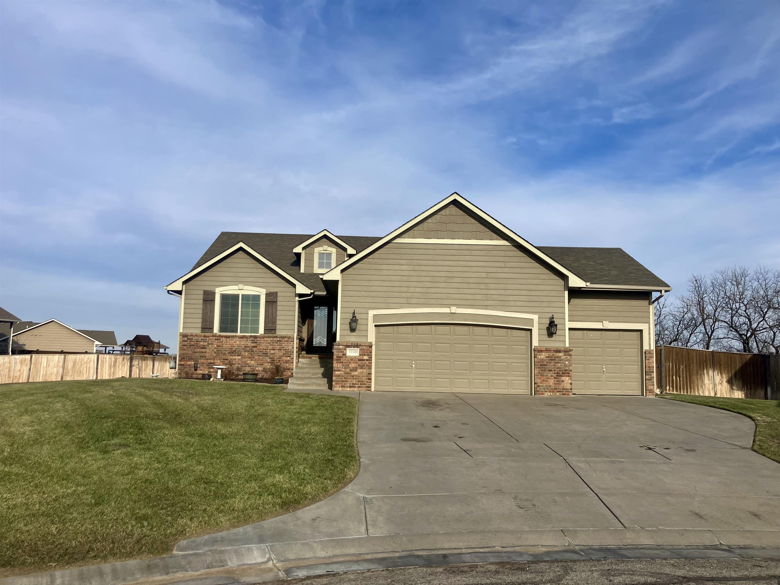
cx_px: 390
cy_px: 292
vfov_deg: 49.7
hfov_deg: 63.4
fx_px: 631
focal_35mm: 28
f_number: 1.8
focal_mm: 3.99
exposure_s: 1/2703
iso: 32
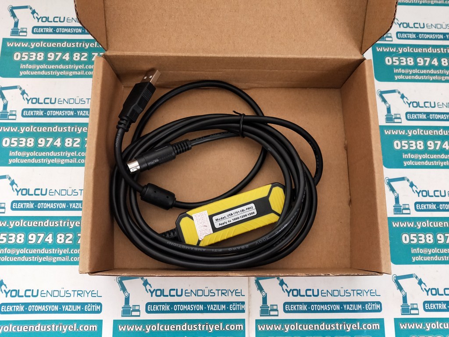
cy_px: 168
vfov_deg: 58.9
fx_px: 298
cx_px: 224
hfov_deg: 73.9
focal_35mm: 23
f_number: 1.7
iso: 210
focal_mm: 3.99
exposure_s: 1/50
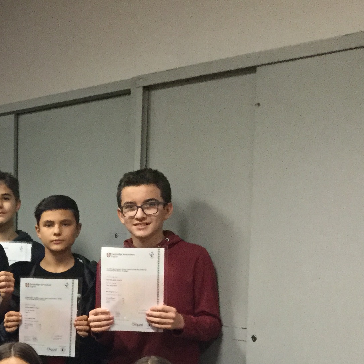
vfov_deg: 20.7
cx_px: -121
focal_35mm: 82
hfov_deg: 19.4
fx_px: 976
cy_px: 329
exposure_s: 1/25
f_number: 2.4
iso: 200
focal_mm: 3.3
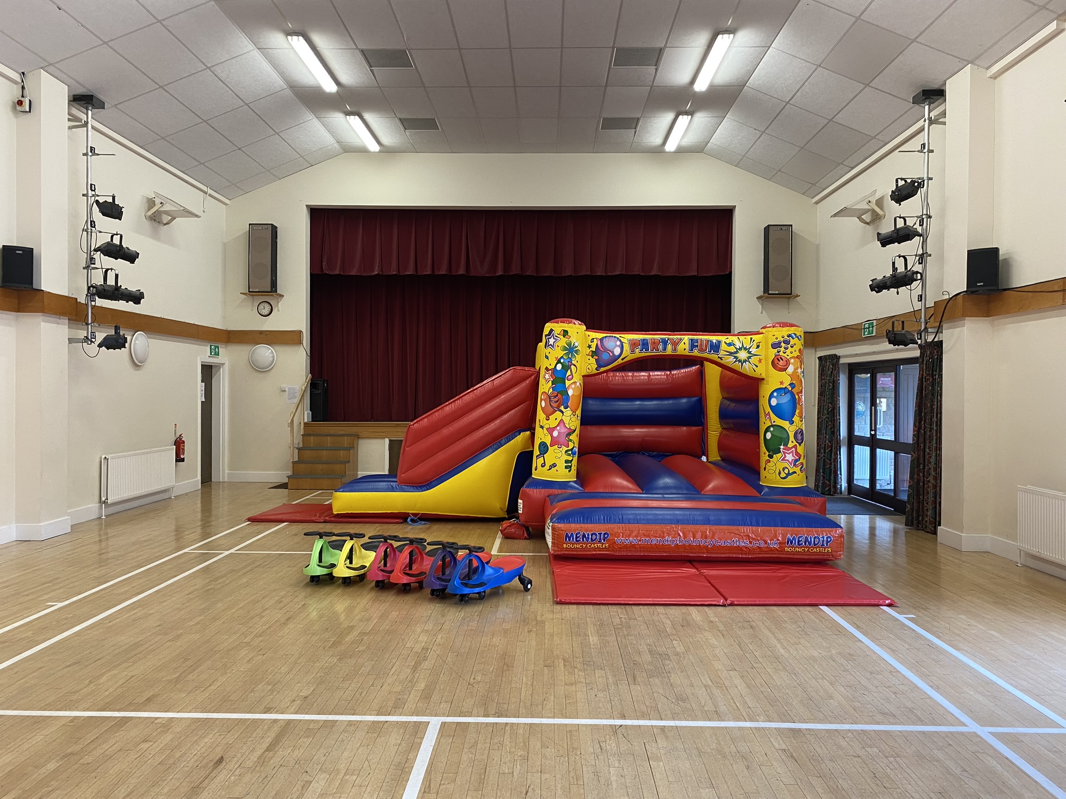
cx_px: 533
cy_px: 400
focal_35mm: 26
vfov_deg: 53.1
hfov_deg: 67.3
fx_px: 801
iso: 64
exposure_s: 1/50
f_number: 1.8
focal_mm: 4.25
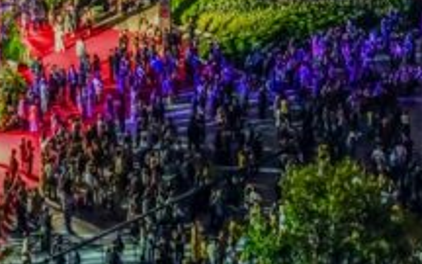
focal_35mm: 145
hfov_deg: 14.0
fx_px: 1668
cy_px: -139
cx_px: 506
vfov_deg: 8.8
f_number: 2.8
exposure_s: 1/320
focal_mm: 40
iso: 9000
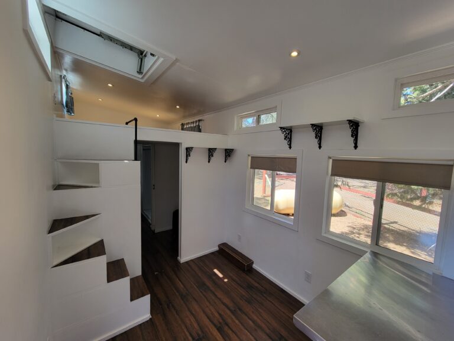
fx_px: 170
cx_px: 227
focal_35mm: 13
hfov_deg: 106.2
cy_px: 170
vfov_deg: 89.9
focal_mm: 2.2
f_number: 2.2
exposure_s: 1/120
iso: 64
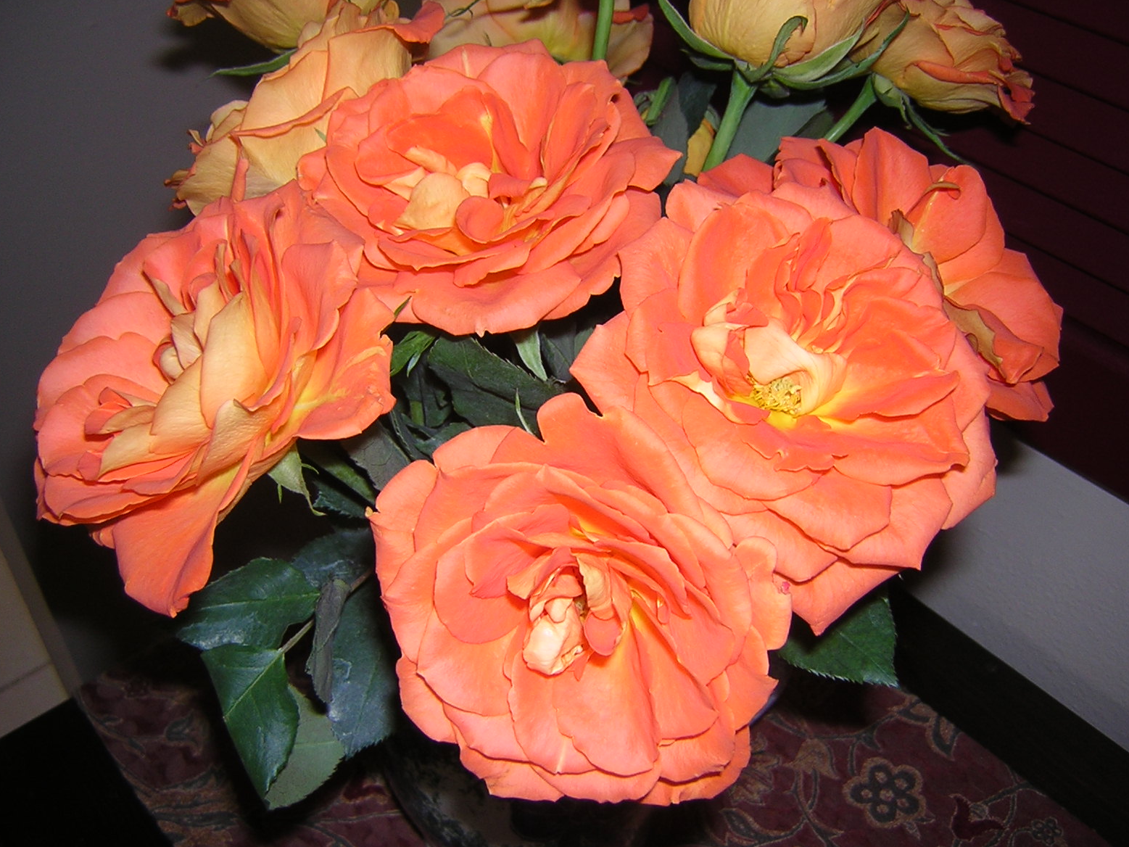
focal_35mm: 37
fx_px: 1207
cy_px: 416
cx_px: 569
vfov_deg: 38.7
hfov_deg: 50.1
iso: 100
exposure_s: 1/60.1
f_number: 2.6
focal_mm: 4.7
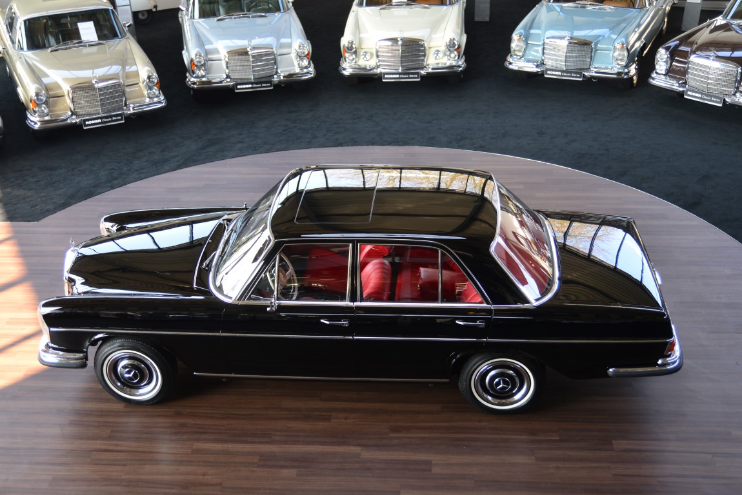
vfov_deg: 29.9
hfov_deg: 43.6
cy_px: 248
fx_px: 928
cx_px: 371
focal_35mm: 45
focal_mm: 45
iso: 400
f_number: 4.5
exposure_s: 1/80
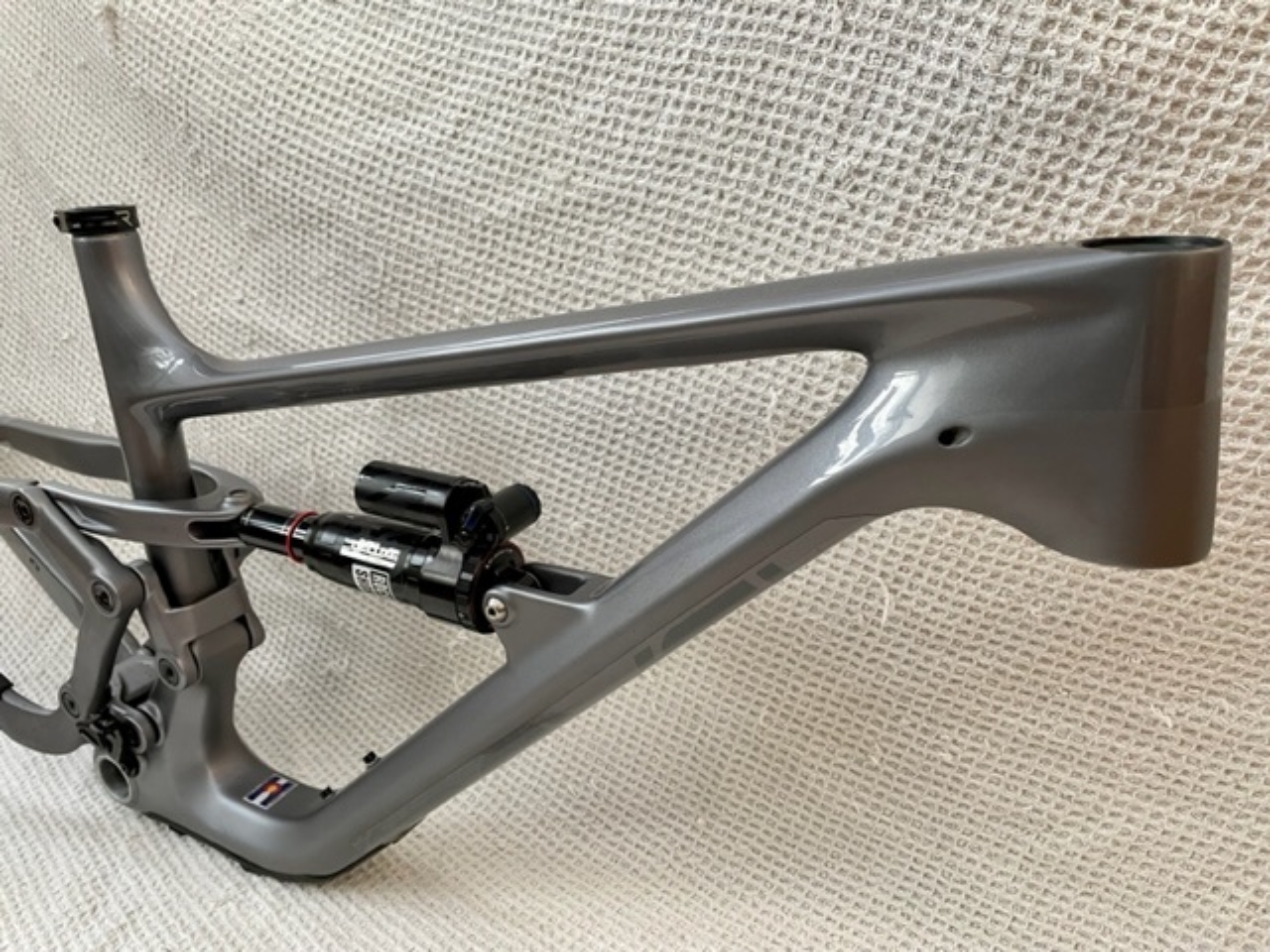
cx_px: 635
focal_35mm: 26
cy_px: 476
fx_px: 954
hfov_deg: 67.3
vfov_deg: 53.1
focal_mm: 4.2
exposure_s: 1/60
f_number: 1.6
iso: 125
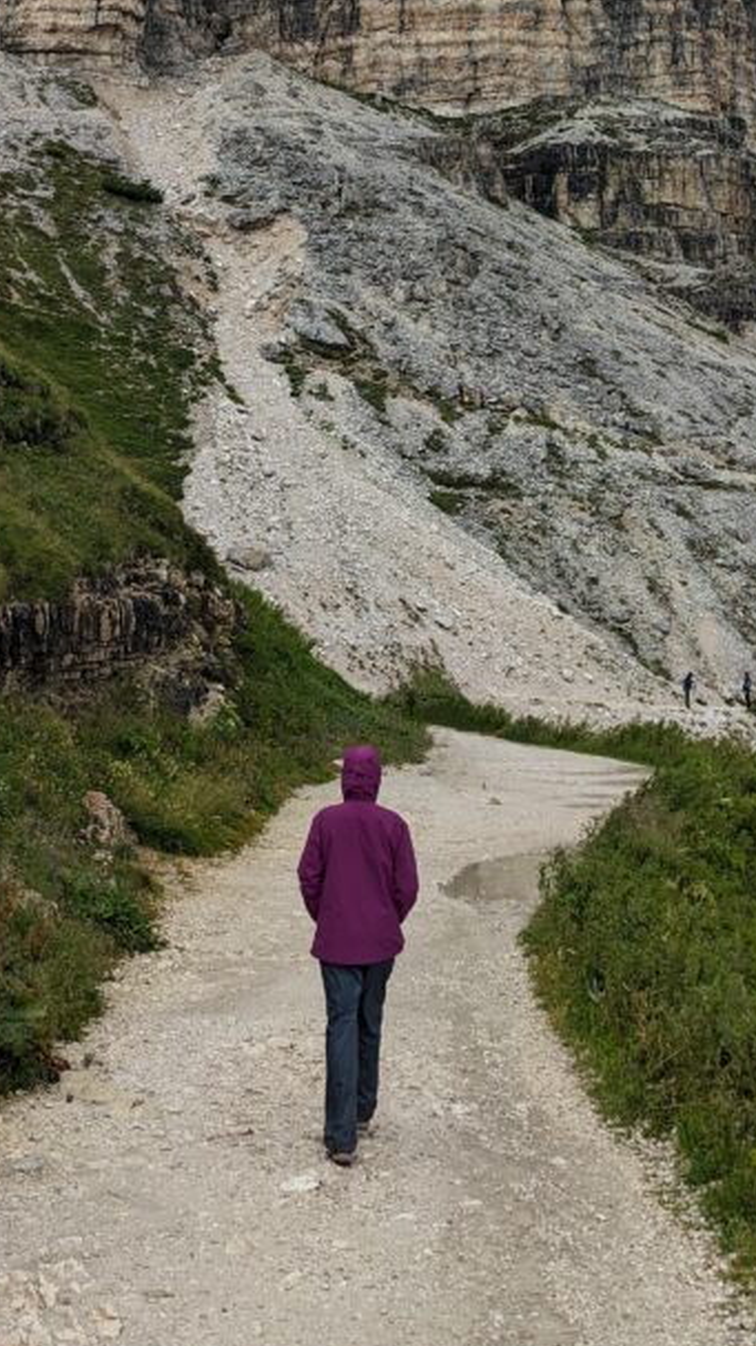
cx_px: 397
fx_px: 1570
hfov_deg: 27.1
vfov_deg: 43.9
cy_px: 239
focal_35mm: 44
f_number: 1.85
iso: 44
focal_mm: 6.81
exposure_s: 1/976
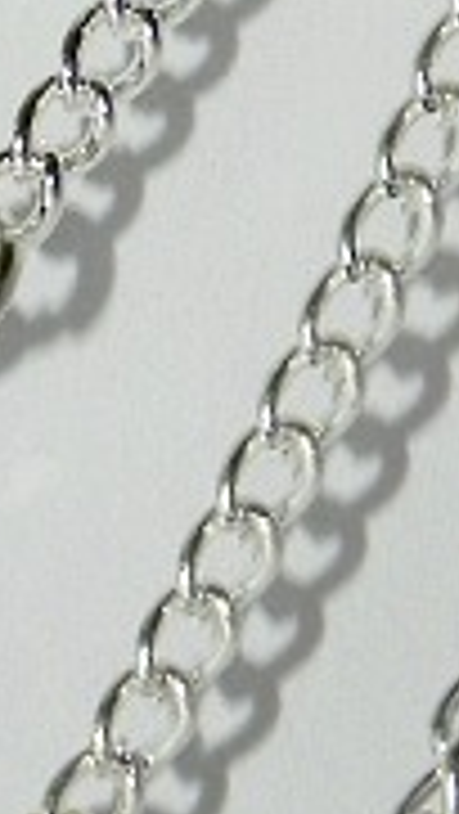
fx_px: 6871
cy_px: 184
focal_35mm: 318
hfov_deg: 3.8
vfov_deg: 6.8
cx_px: -333
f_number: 8
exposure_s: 1/30
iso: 200
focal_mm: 11.8
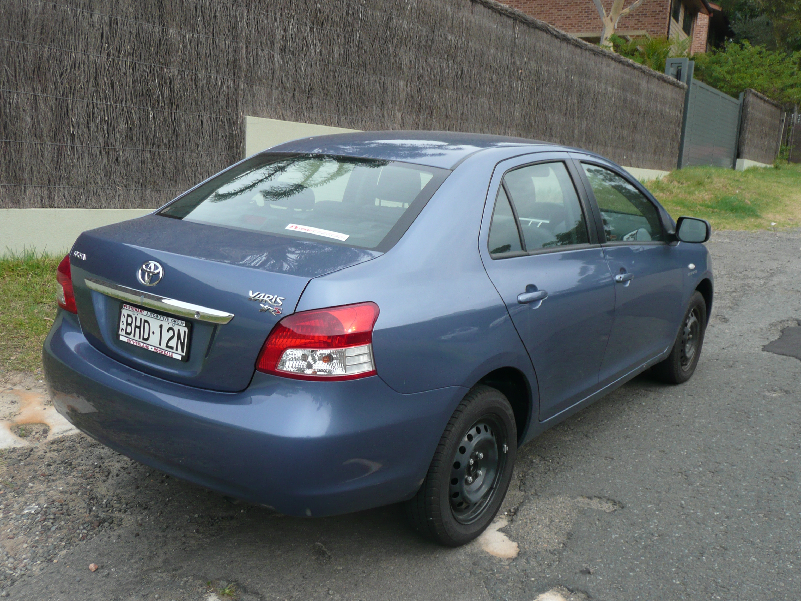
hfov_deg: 54.0
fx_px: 787
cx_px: 400
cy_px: 300
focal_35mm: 34
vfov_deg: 41.8
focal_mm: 5.5
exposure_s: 1/200
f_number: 3.6
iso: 100
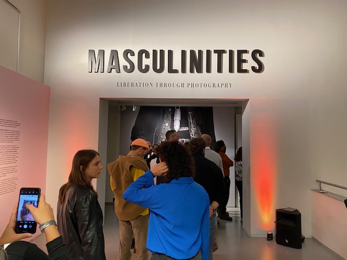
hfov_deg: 67.3
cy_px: 130
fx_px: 261
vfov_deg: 53.1
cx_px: 174
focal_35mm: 26
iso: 320
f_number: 1.8
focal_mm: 4.25
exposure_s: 1/50
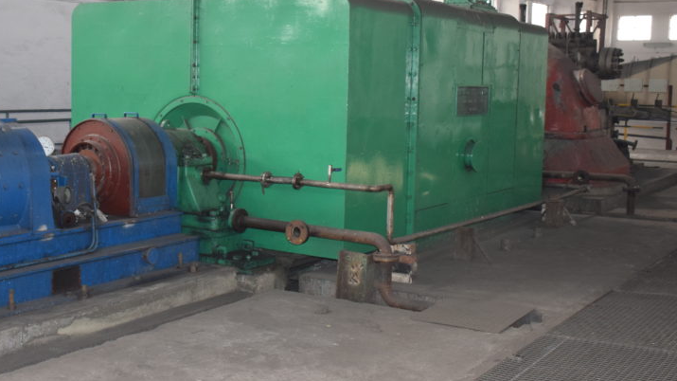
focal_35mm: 52
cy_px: 155
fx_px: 929
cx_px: 230
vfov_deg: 23.1
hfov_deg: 39.6
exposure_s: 1/100
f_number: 5
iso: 800
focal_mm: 23
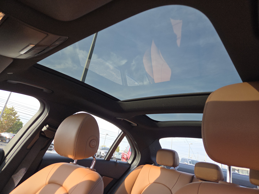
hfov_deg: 73.9
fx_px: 172
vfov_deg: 58.9
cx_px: 130
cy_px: 97
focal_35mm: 23
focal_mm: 5.4
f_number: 1.8
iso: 80
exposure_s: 1/746
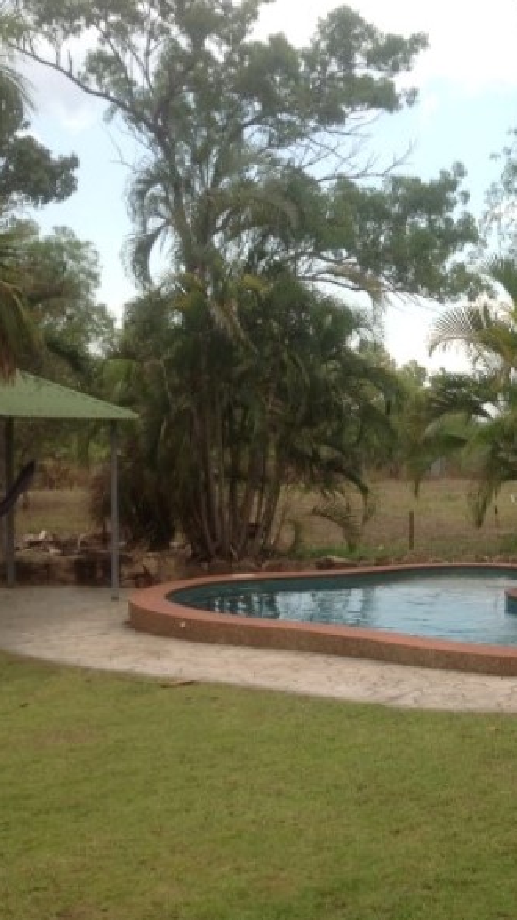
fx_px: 1268
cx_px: 561
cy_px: 461
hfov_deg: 21.9
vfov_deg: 39.9
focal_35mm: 52
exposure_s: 1/672
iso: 50
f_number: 2.4
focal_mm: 4.28
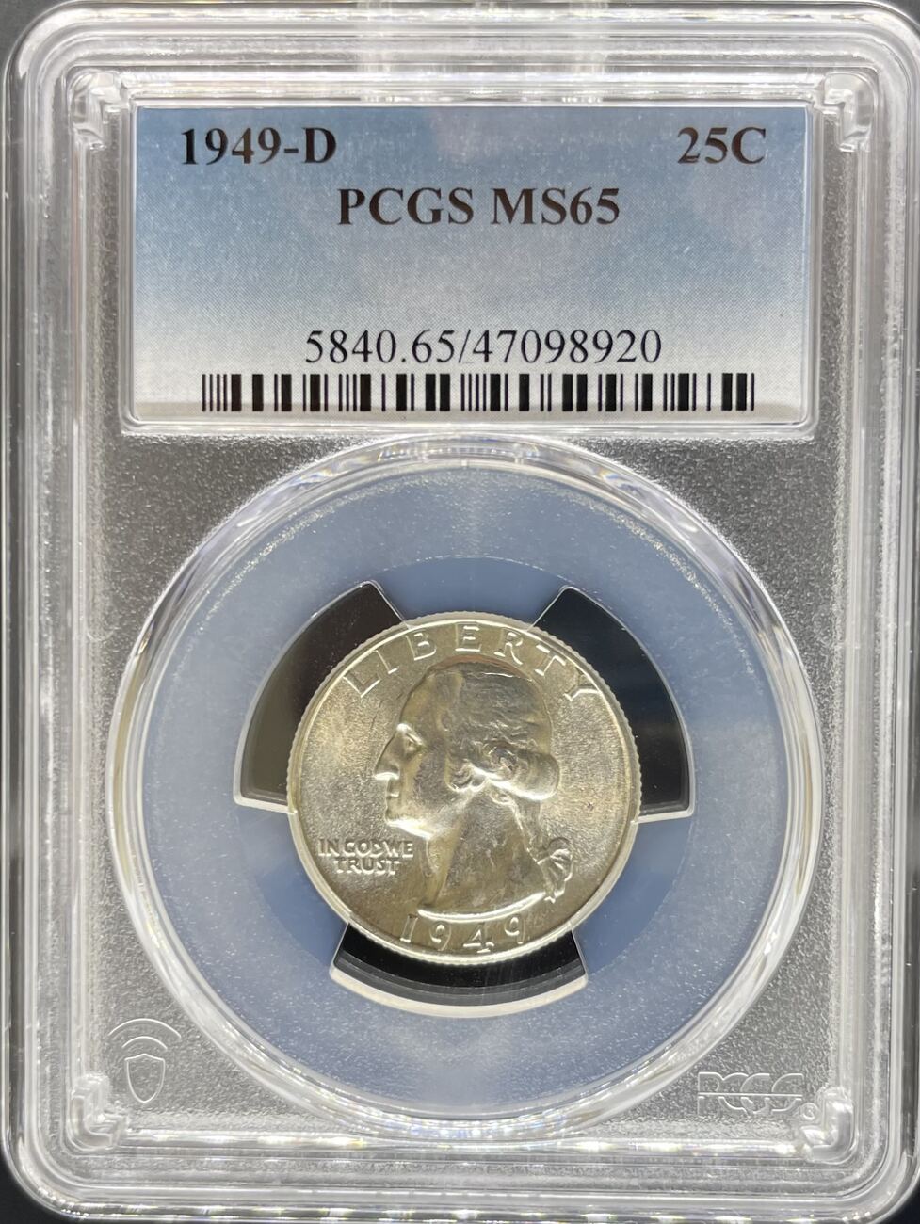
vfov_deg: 67.3
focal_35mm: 26
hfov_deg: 53.1
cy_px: 612
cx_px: 460
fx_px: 920
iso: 50
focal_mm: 4.2
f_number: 1.6
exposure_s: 1/120
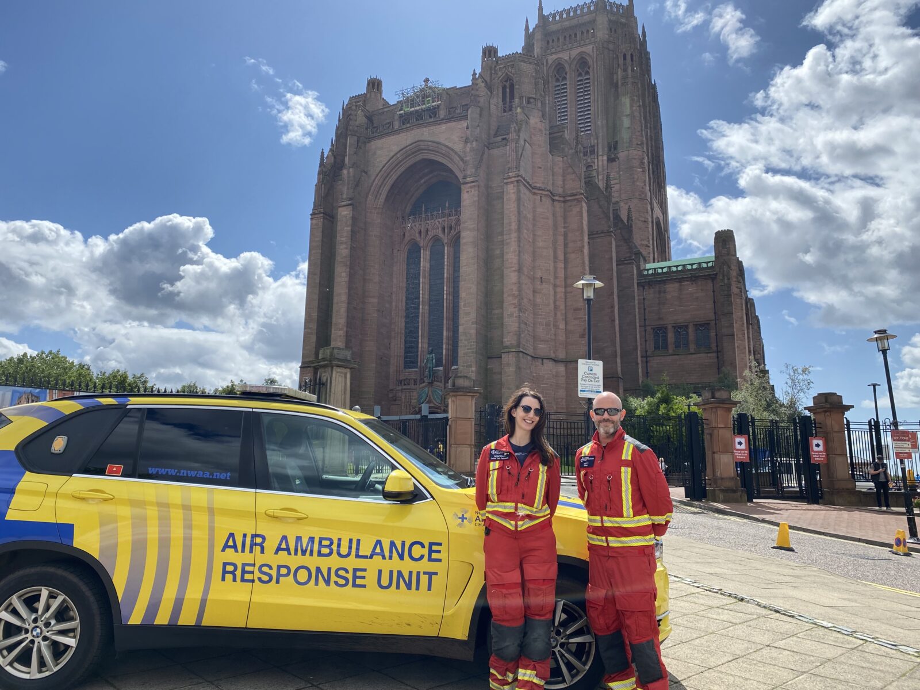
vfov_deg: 53.1
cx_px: 460
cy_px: 345
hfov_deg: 67.3
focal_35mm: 26
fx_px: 691
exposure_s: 1/2268
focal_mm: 4.25
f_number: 1.8
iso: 32
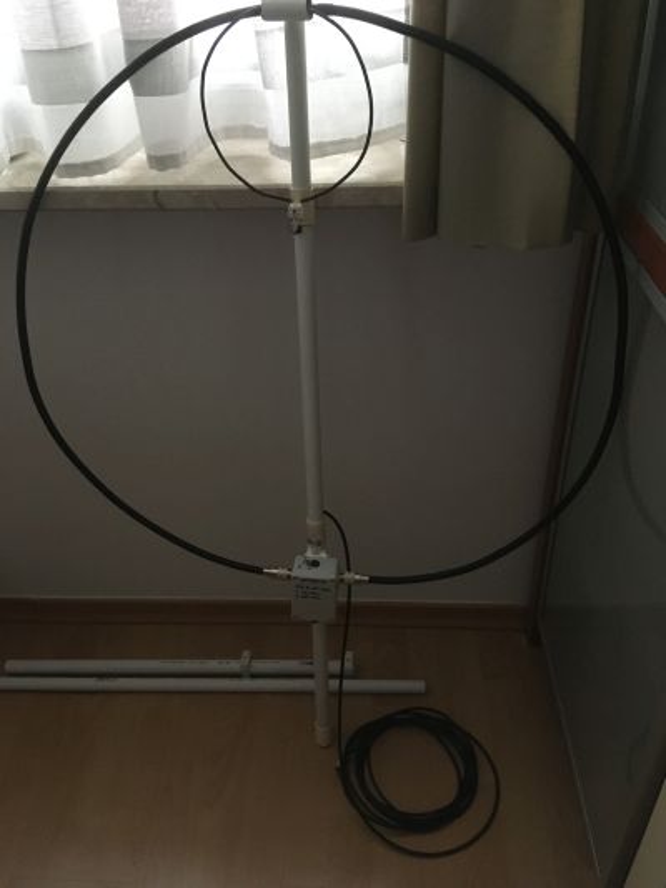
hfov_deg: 48.2
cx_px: 333
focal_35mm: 29
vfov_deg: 61.6
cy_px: 444
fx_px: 744
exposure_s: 1/17
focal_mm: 4.15
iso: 250
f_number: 2.2
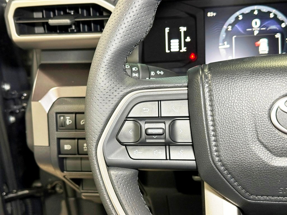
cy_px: 108
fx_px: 398
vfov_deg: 30.3
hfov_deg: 39.7
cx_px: 144
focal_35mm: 48
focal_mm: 6.86
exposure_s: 1/40
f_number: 1.78
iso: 500
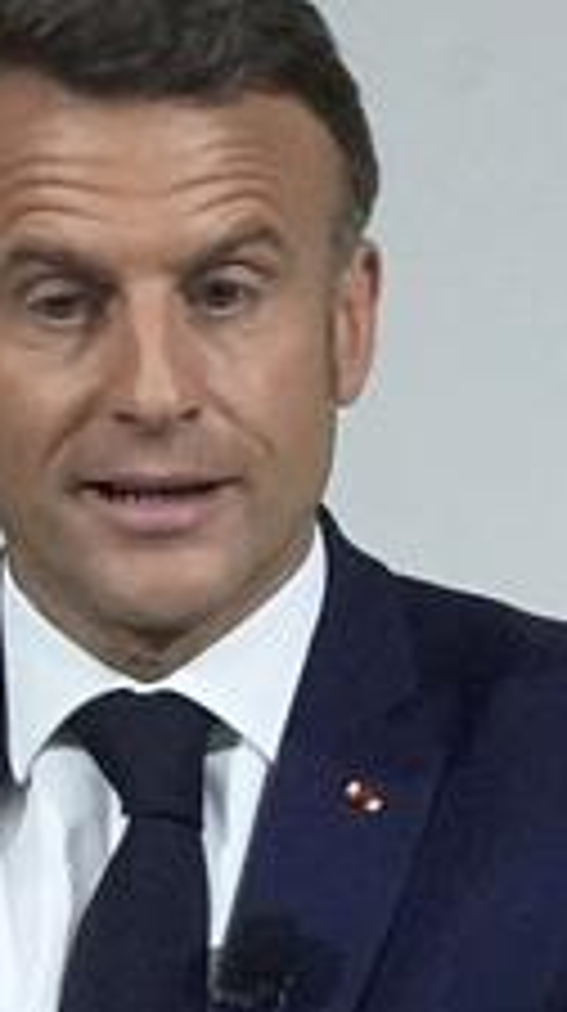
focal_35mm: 2864
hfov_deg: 0.4
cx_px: 135
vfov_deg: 0.8
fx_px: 76809
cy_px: 1212
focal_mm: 400
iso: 4000
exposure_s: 1/125
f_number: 18
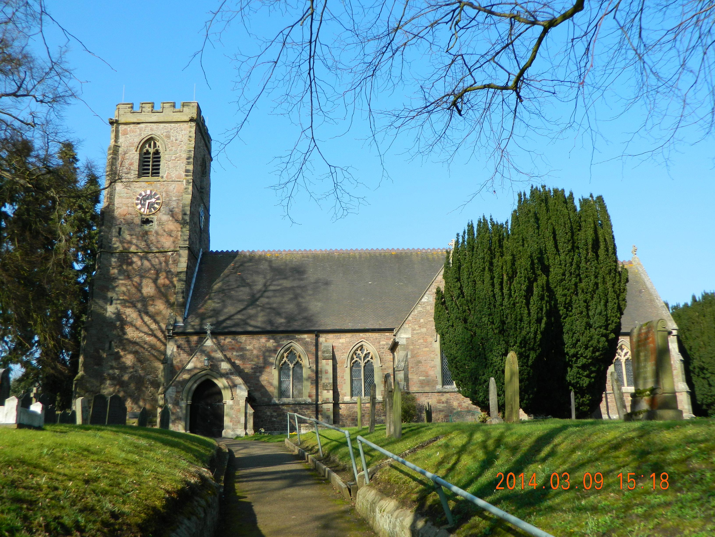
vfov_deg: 40.7
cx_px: 358
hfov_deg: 52.6
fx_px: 723
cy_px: 268
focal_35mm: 35
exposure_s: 1/500
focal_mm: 6.2
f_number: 3.3
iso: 80
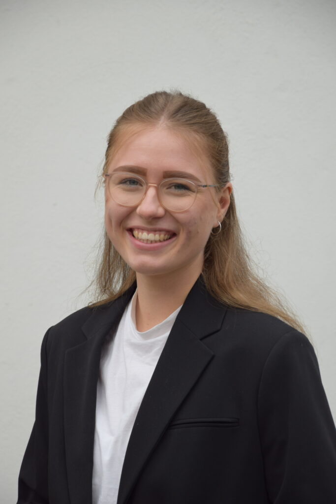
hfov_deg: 8.7
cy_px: 252
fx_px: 2204
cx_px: 168
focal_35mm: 158
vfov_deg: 13.0
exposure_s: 1/200
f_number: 7.1
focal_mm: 105
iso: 400
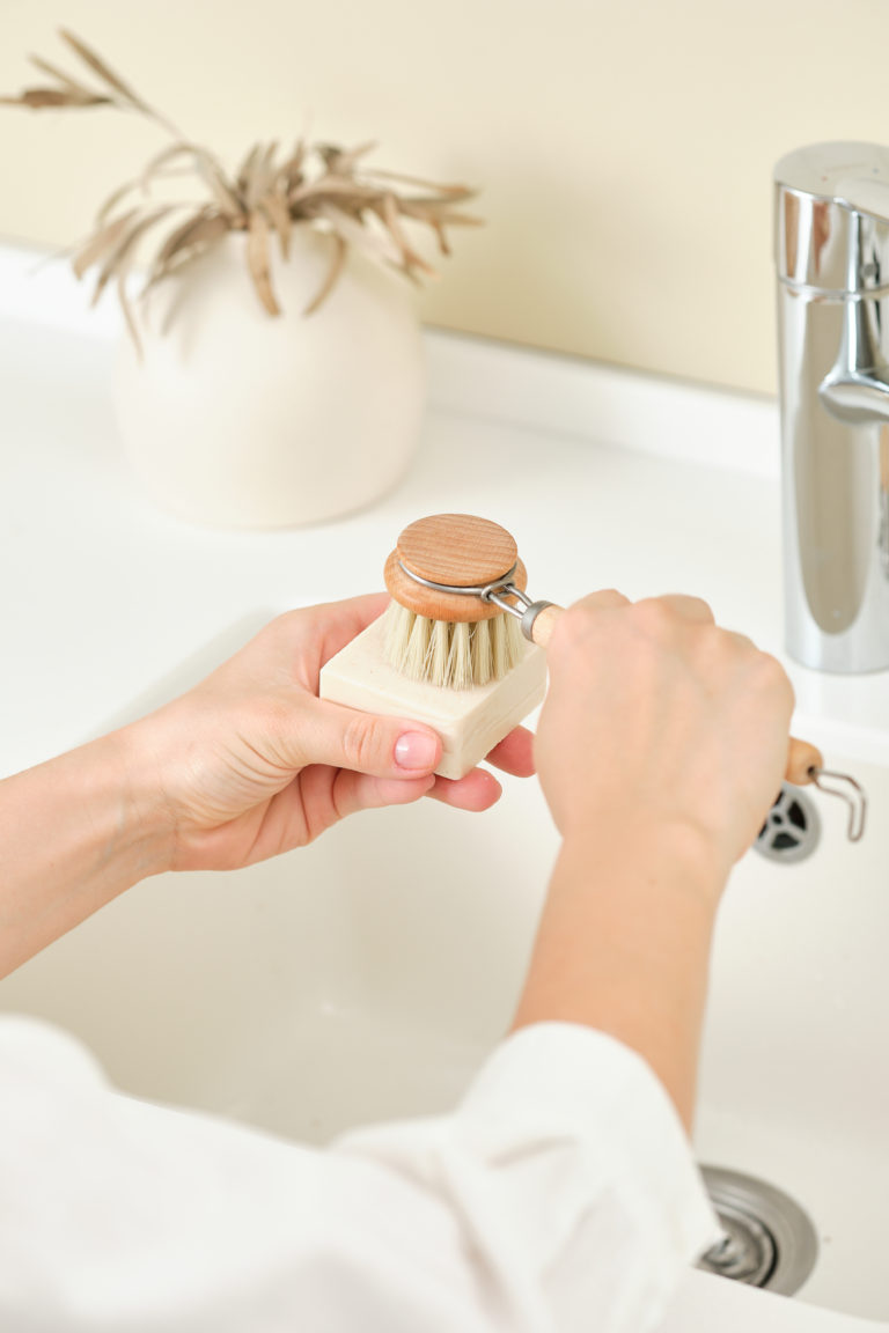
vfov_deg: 15.2
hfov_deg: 10.2
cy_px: 666
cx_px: 444
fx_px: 5000
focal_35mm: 135
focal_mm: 90
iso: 200
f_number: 3.6
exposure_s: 1/100
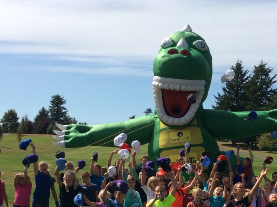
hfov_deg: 34.6
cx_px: 190
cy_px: 169
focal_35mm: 55
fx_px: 439
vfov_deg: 26.0
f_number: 2.4
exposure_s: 1/2387
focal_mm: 3.3
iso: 32
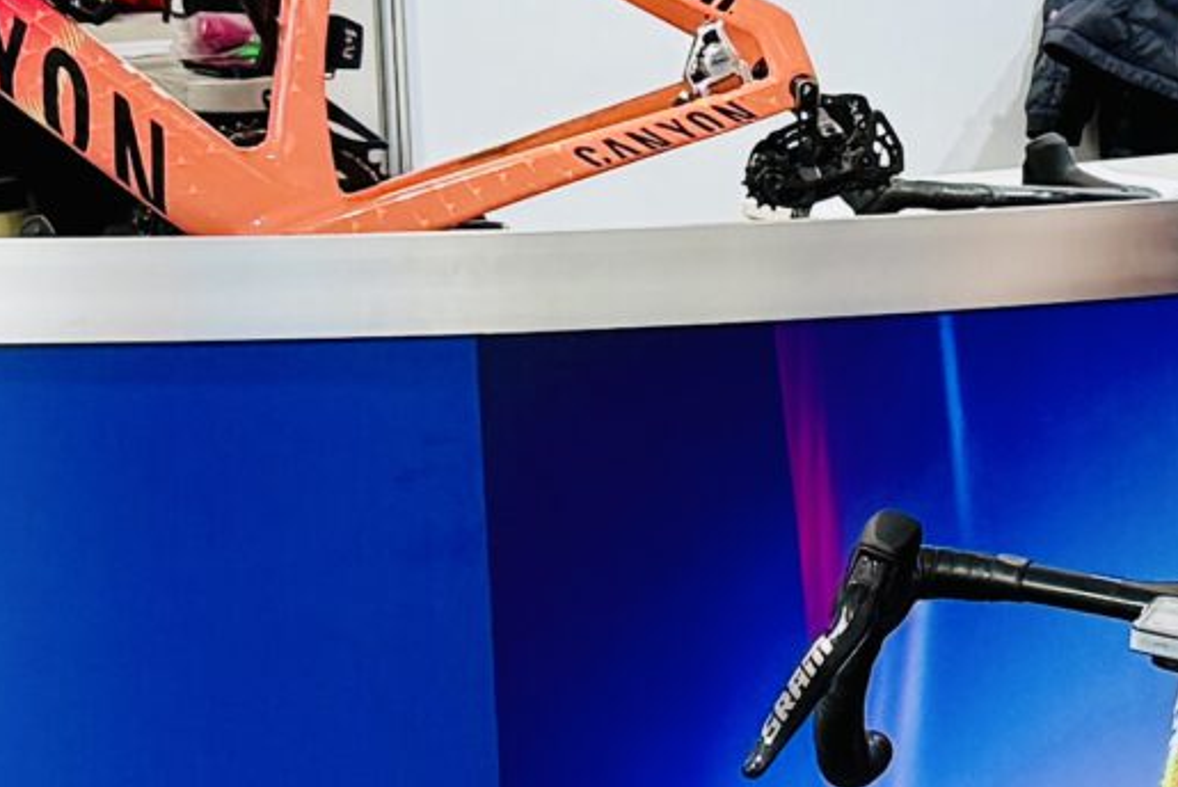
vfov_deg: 11.0
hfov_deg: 13.0
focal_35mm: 124
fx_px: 4060
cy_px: 604
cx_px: 2731
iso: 125
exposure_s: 1/50
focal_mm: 6.76
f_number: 1.78
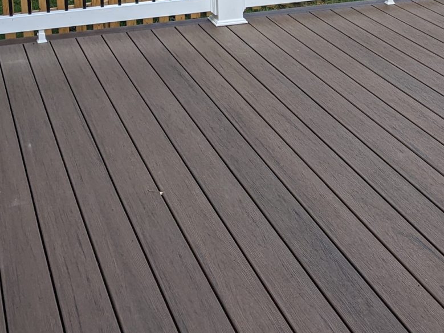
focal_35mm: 71
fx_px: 911
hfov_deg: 27.2
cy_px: -16
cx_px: 310
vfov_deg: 20.0
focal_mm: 4.38
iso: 53
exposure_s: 1/633
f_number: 1.73
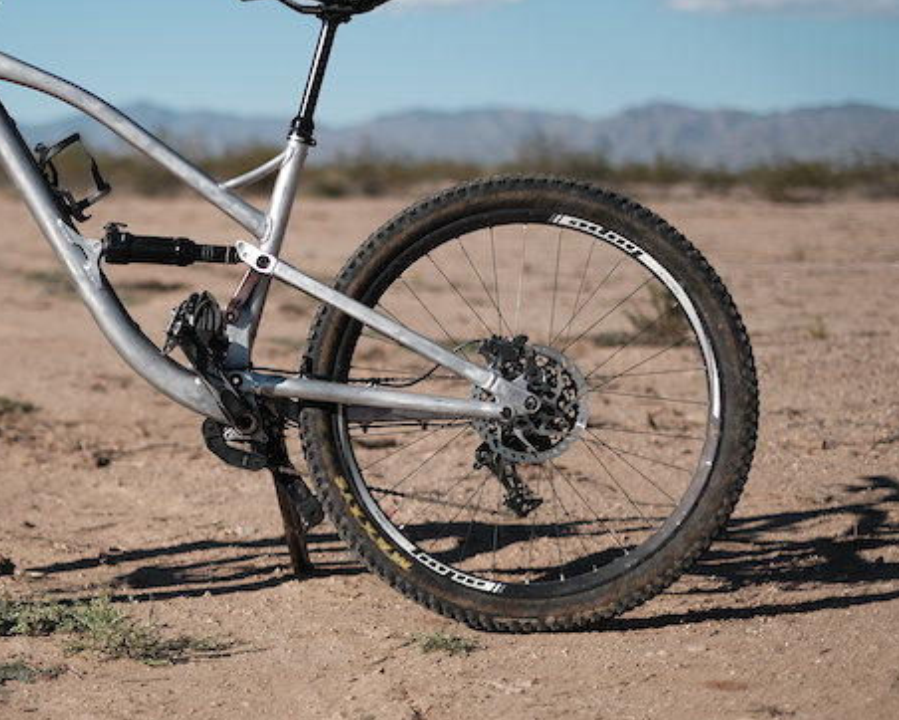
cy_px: 224
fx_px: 2342
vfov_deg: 17.4
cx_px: 147
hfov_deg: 21.4
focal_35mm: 88
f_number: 1.4
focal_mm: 35
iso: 80
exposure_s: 1/8000
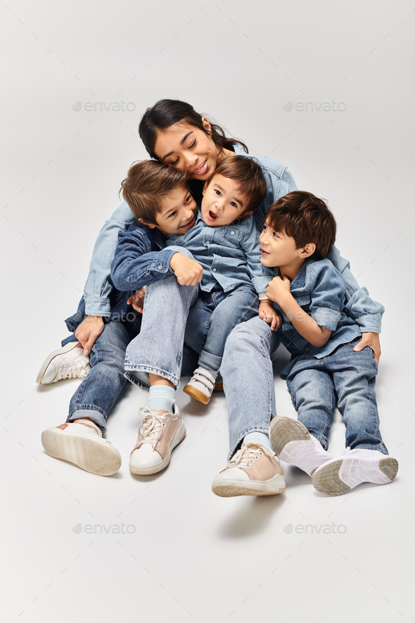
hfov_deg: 27.0
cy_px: 312
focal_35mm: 50
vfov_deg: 39.6
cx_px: 208
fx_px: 865
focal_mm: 50
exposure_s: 1/200
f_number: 5.6
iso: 125
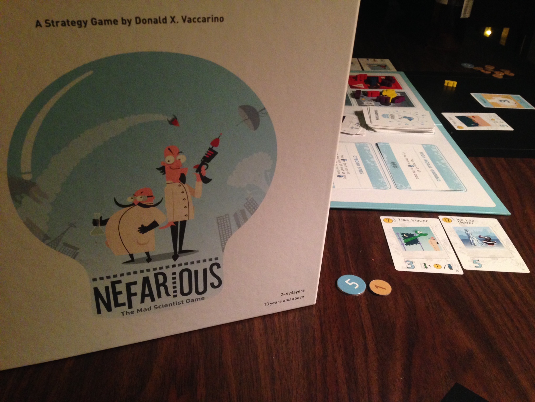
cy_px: 201
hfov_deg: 55.4
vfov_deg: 42.9
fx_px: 510
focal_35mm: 33
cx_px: 268
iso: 320
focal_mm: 4.12
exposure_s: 1/20
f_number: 2.4
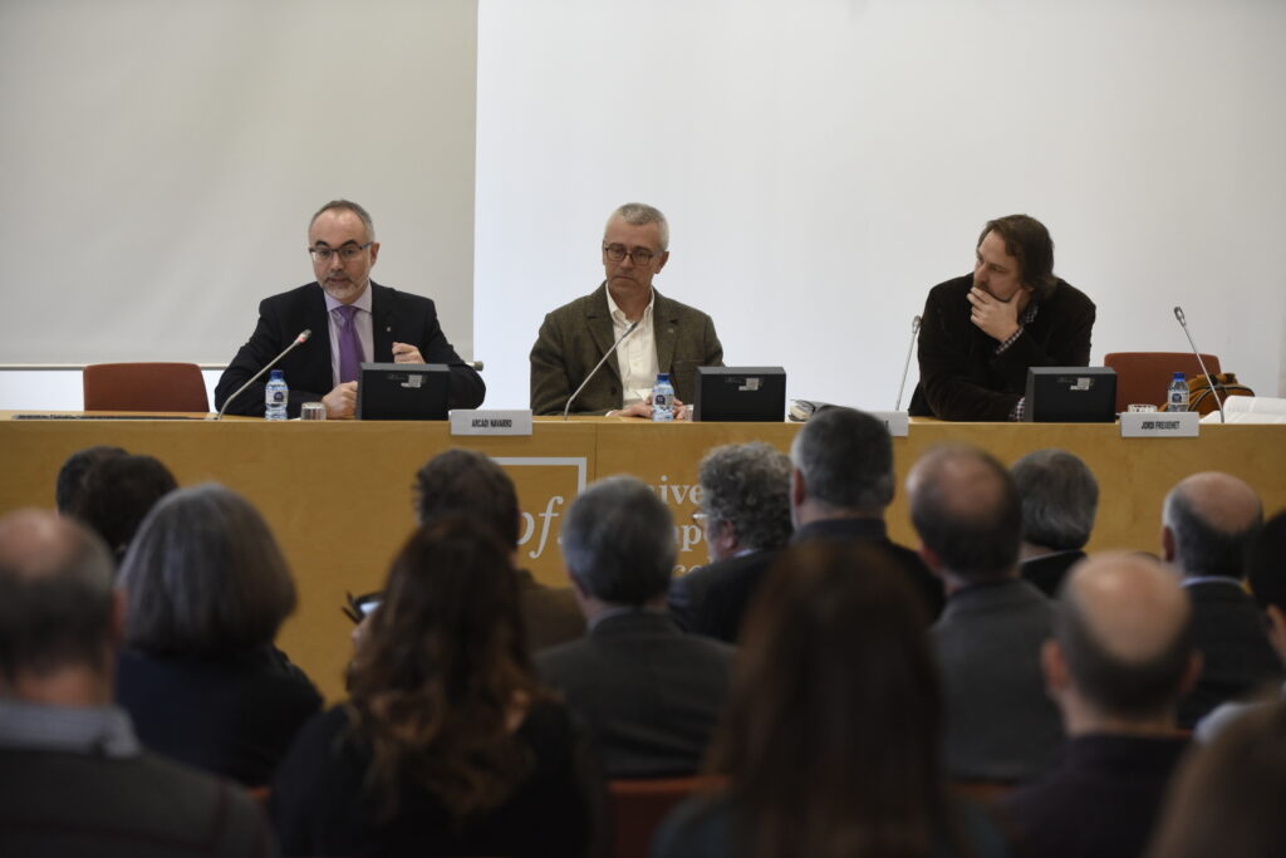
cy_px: 429
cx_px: 643
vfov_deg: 10.6
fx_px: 4644
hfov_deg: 15.8
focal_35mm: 130
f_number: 4
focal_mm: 130
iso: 2500
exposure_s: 1/400
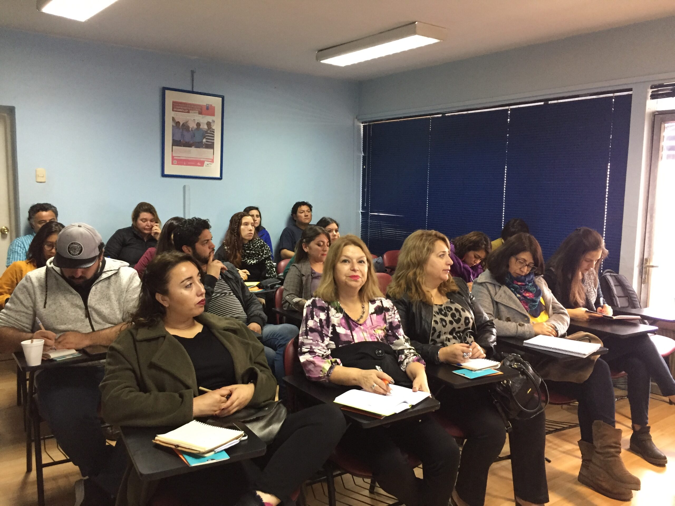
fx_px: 565
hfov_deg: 61.7
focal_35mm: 29
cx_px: 338
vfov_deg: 48.2
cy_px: 253
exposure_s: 1/33
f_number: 2.2
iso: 250
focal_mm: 4.15
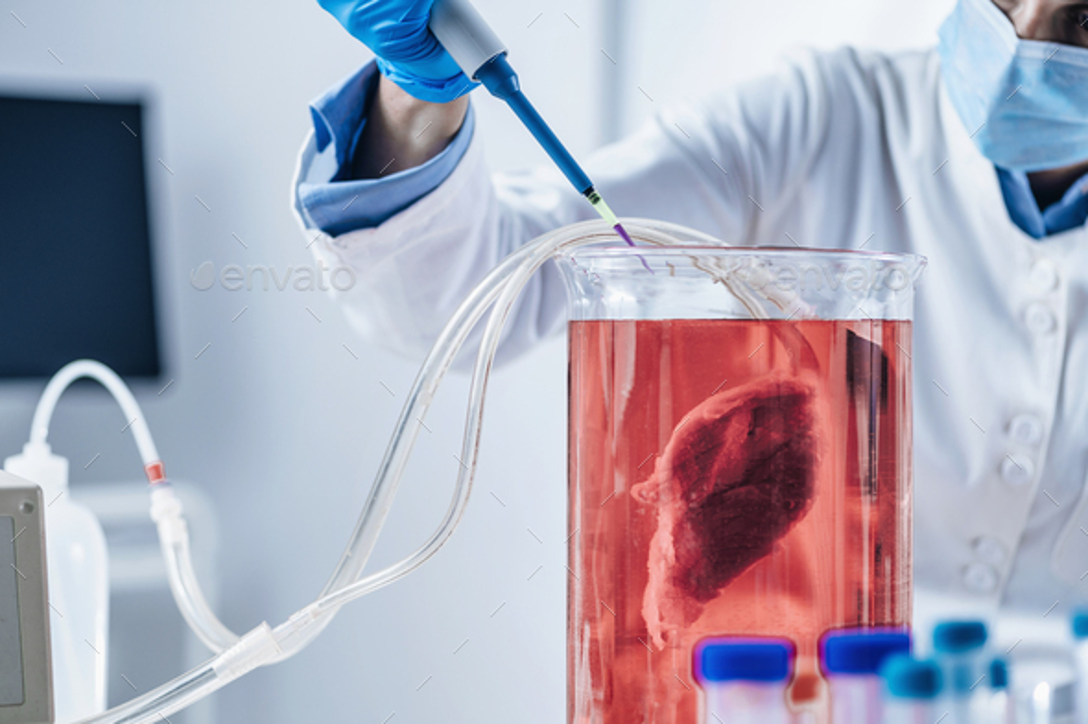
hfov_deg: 19.5
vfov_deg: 13.0
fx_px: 3172
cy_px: 362
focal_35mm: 105
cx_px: 544
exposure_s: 1/200
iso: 64
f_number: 4
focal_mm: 105
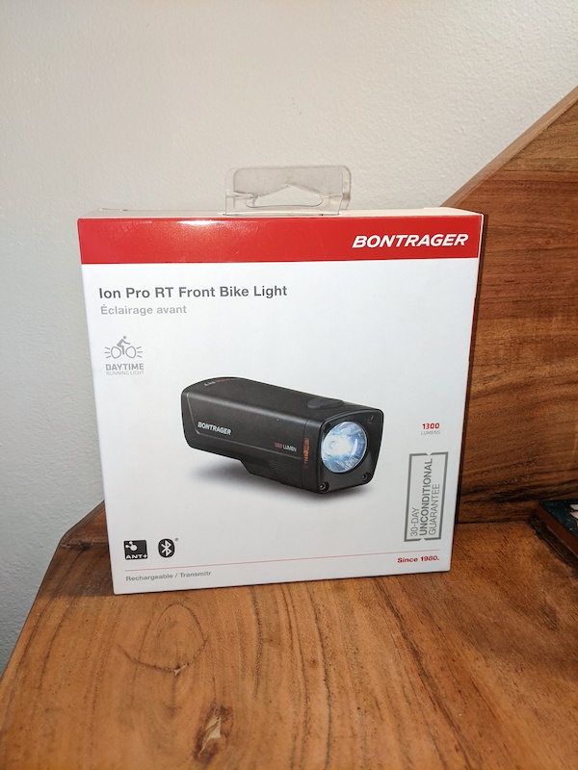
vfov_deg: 65.3
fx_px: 601
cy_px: 385
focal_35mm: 27
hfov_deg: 51.4
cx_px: 289
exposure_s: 1/24
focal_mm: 4.44
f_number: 1.8
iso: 77
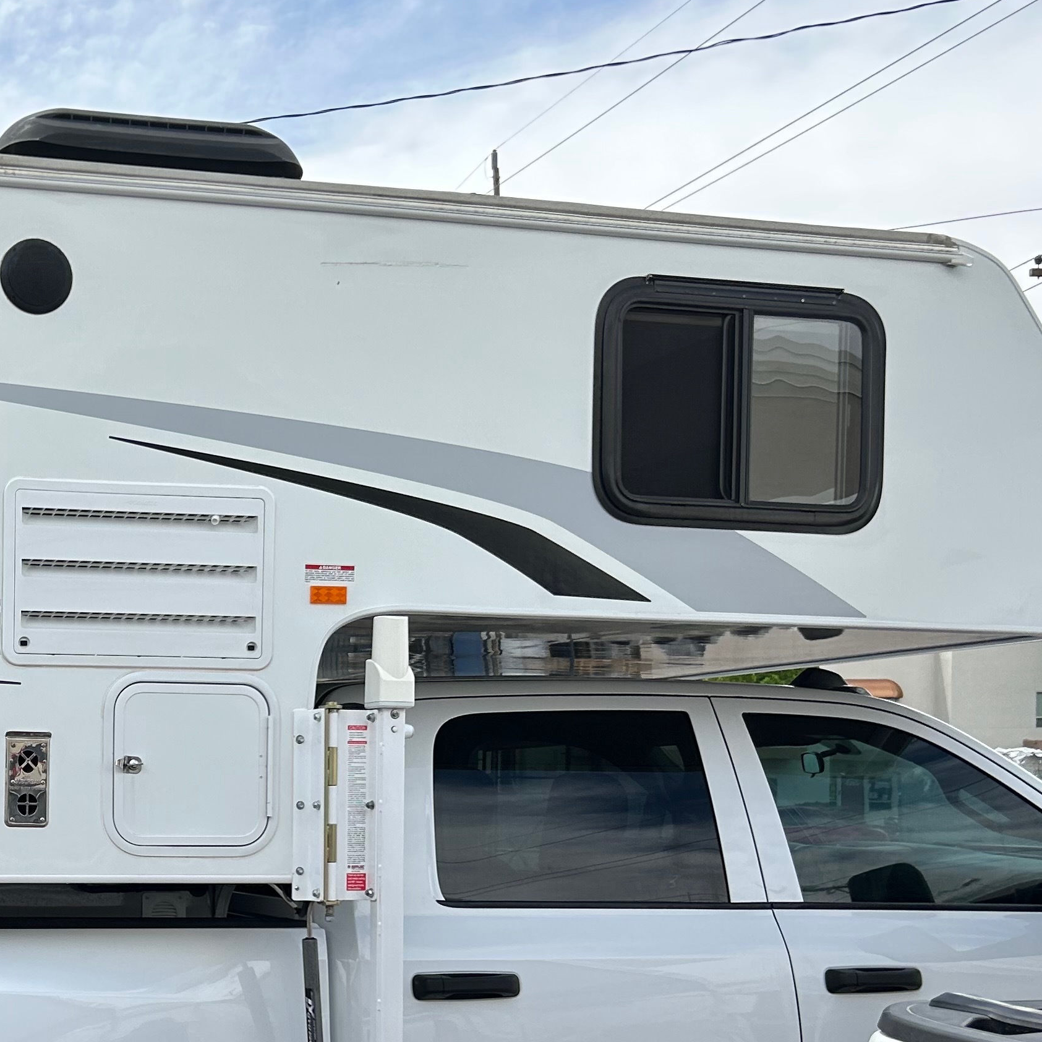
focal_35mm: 55
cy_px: 829
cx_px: -12
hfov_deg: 29.0
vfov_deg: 30.4
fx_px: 1873
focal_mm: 5.7
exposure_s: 1/2762
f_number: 1.5
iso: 50
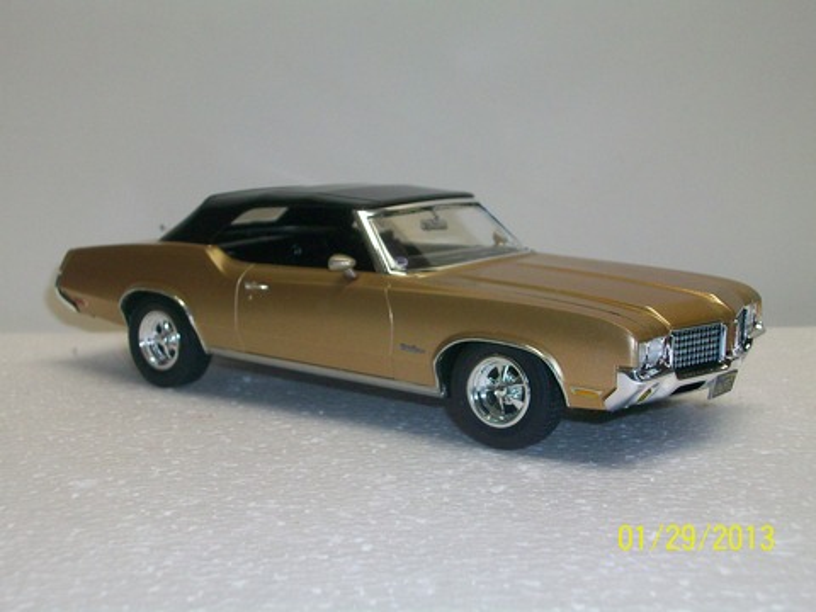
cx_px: 408
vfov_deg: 27.5
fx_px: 1249
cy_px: 306
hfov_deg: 36.2
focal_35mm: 53
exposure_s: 1/70.6
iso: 160
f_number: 3.6
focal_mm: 8.8
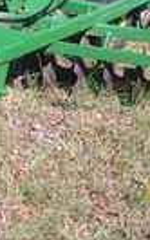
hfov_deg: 13.3
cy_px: 16
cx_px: -16
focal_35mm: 96
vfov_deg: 21.1
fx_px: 629
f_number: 7.2
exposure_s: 1/136
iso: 80
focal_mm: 5.8
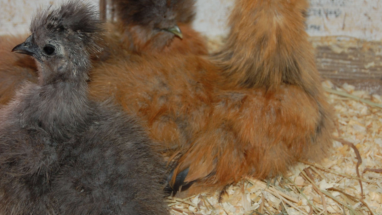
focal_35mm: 106
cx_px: 153
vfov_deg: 11.4
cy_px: 93
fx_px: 1074
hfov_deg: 20.1
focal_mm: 46
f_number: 5.3
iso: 400
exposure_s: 1/60
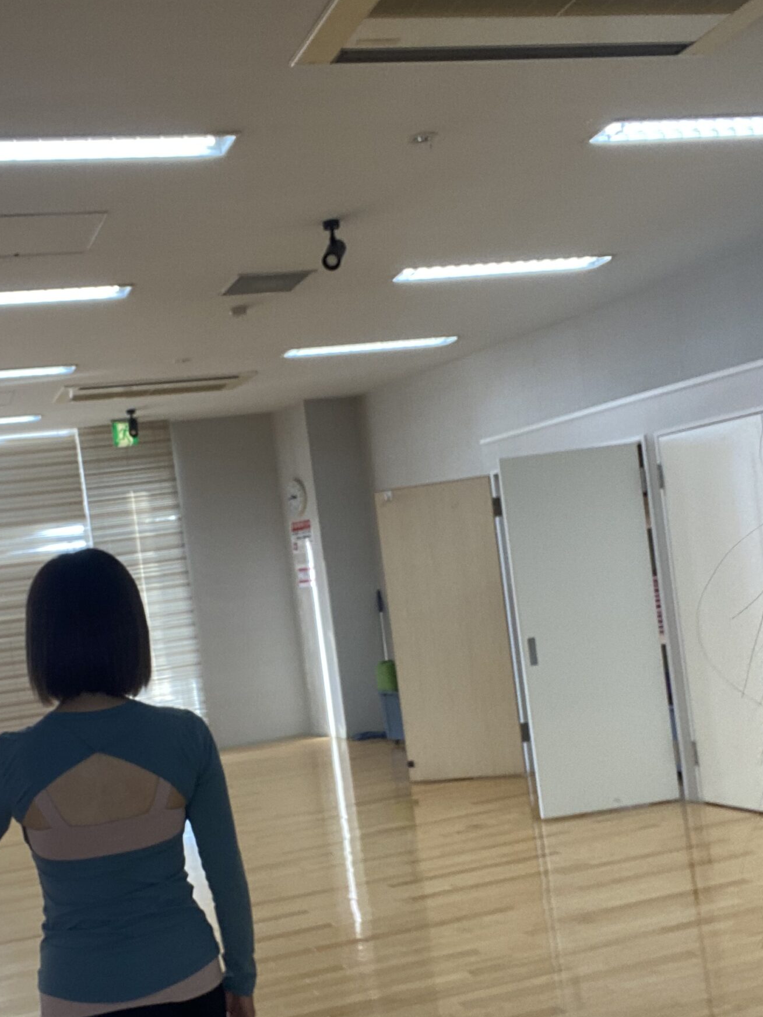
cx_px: 284
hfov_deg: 32.7
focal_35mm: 44
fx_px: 1293
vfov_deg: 42.7
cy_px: 610
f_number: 2.2
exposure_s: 1/78
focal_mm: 2.71
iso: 100
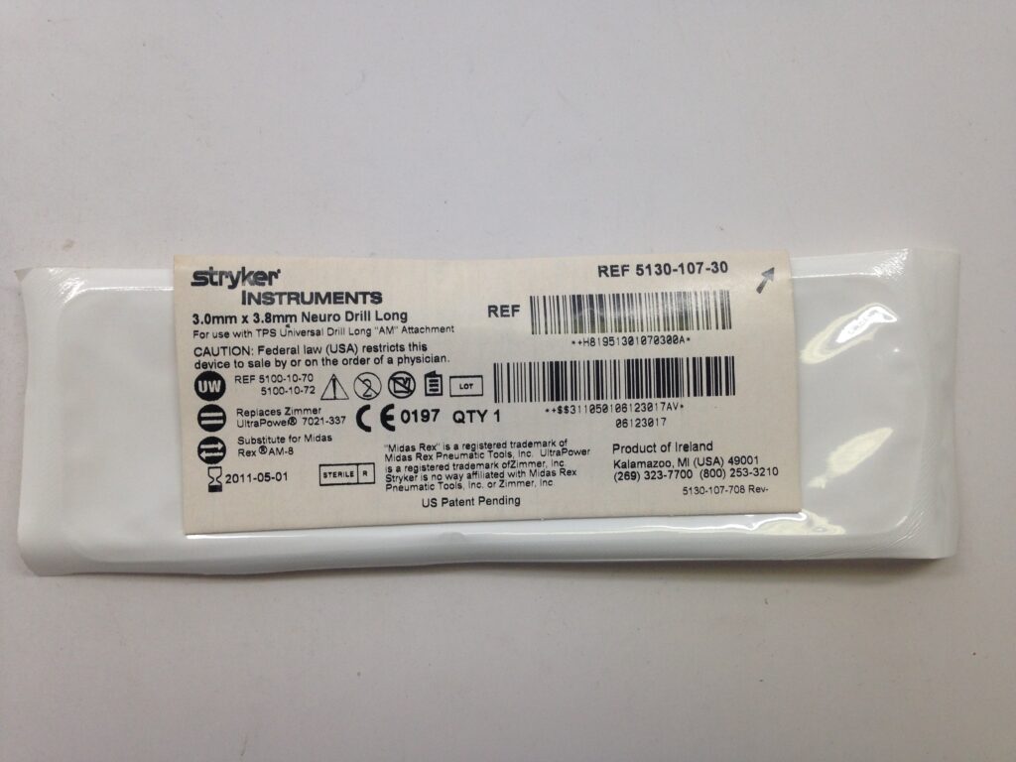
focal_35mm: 33
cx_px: 508
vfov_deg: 42.9
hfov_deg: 55.4
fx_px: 969
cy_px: 381
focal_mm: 4.12
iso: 64
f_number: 2.4
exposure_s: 1/60
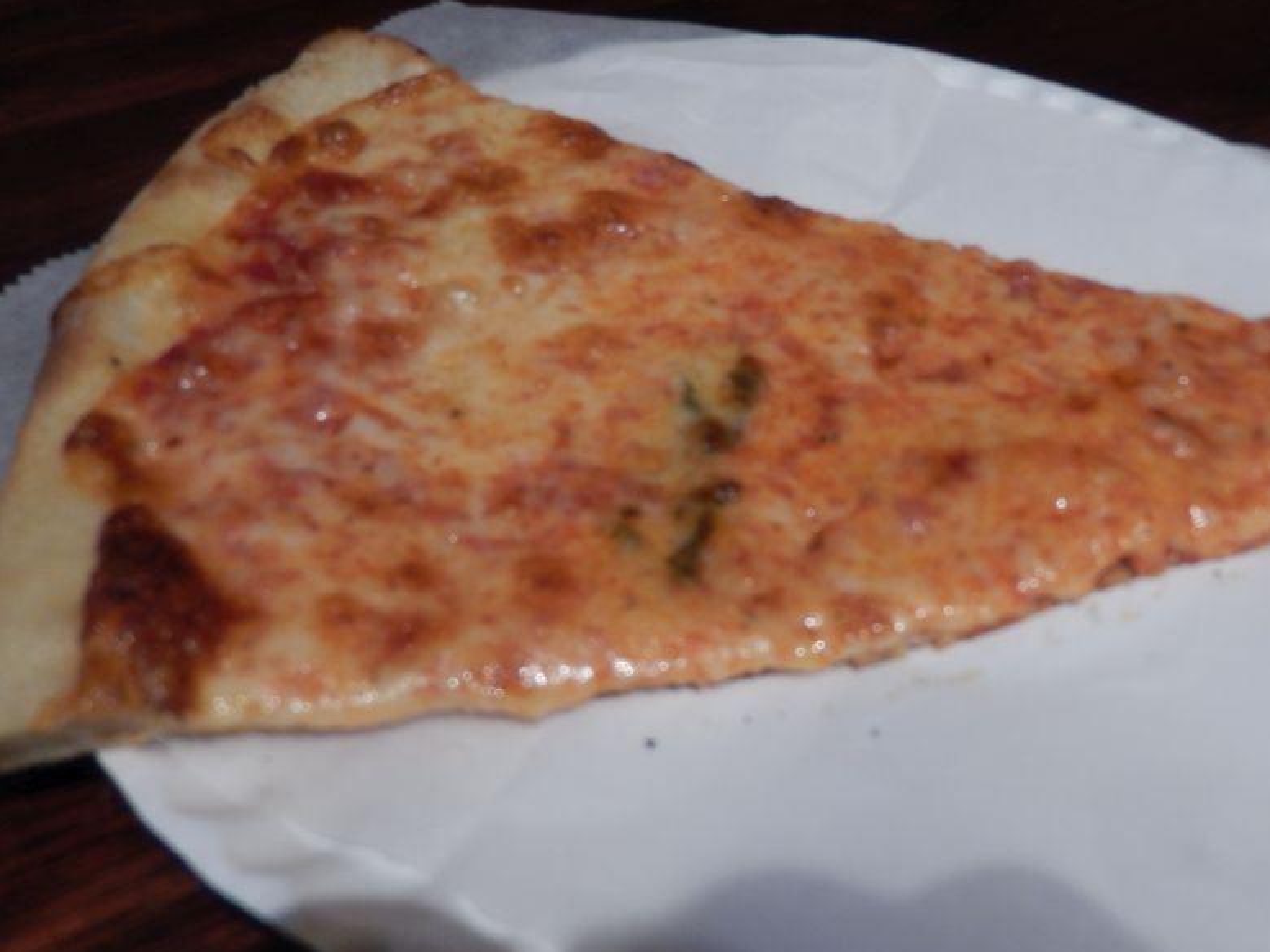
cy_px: 438
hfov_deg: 55.1
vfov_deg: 42.9
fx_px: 1211
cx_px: 732
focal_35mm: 33
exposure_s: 1/40
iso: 125
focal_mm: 4.5
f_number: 3.4
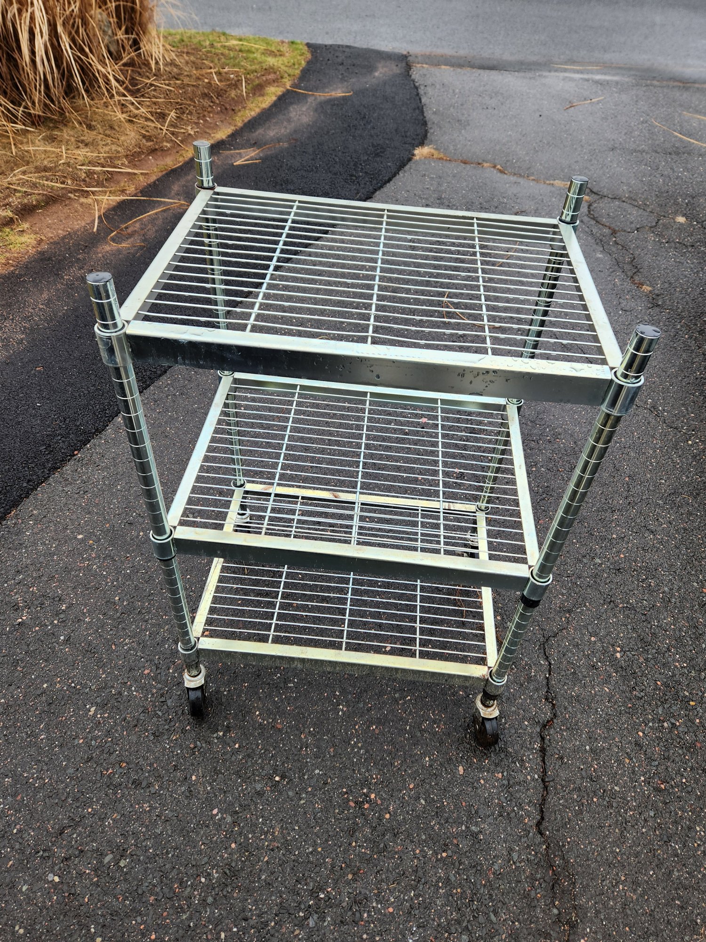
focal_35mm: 23
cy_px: 471
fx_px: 625
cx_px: 353
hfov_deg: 58.9
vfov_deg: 73.9
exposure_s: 1/180
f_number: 1.8
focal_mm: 5.4
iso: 20
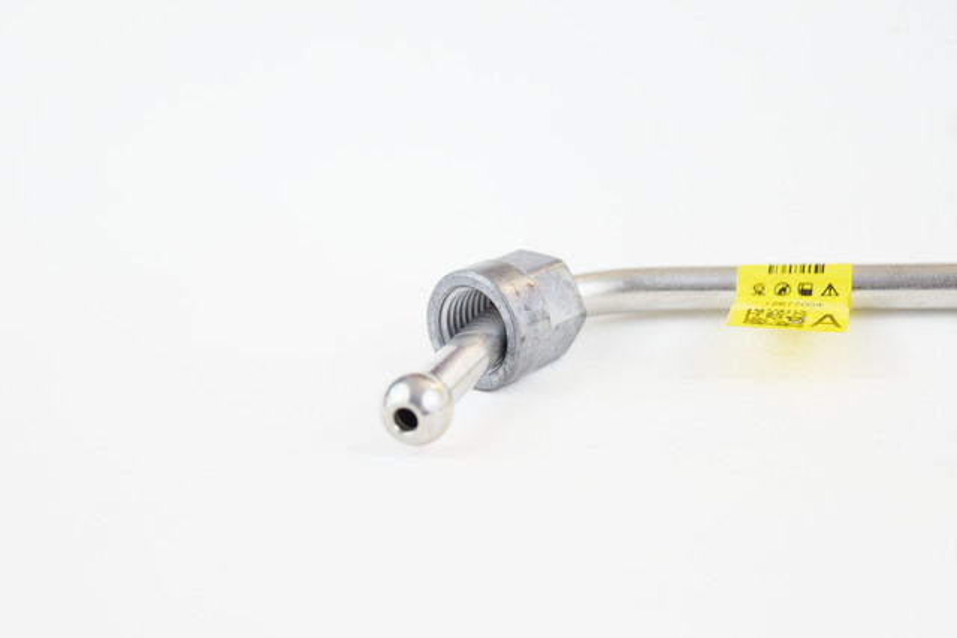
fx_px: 1914
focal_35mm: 72
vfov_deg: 18.9
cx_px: 478
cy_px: 319
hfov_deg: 28.1
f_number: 5.3
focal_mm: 48
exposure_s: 1/60
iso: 800
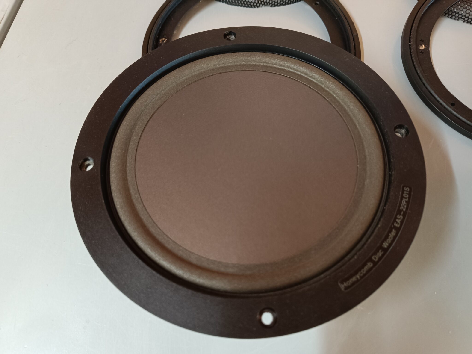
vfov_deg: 56.8
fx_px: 327
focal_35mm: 24
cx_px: 236
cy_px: 177
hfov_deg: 71.6
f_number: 1.88
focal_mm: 5.59
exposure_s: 1/25
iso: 799
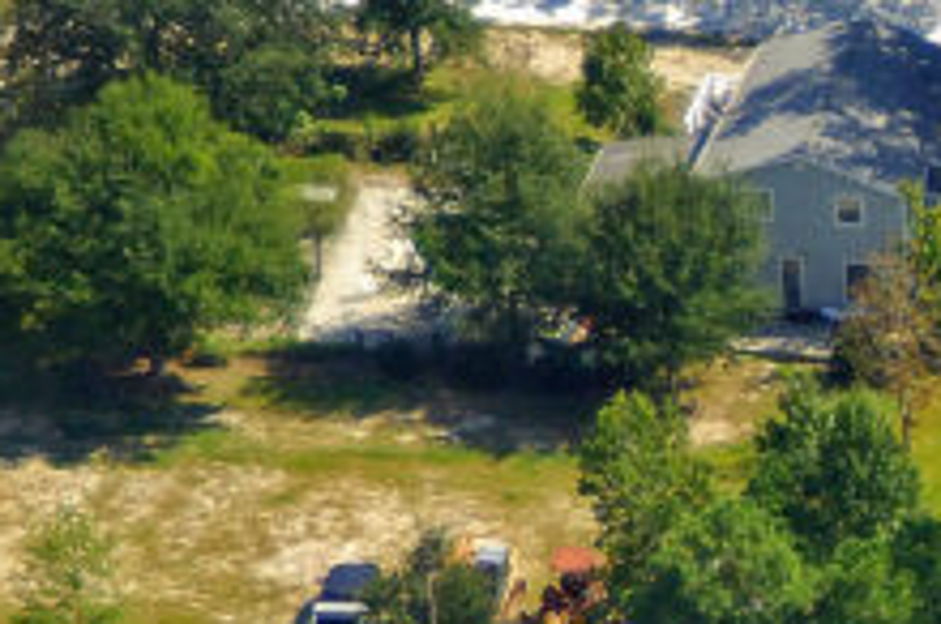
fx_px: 11832
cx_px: 1903
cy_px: 906
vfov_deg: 3.0
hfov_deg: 4.5
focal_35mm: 453
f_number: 5.3
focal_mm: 65
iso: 400
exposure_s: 1/1000
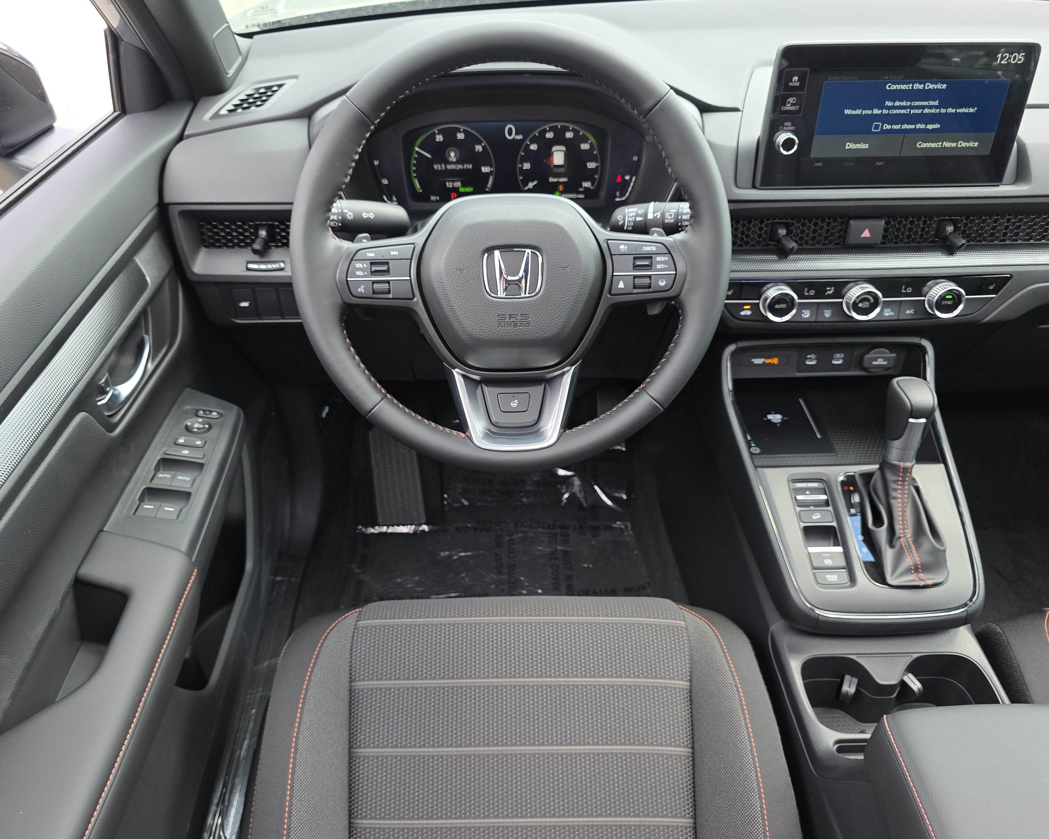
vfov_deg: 54.9
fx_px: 807
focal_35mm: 26
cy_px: 437
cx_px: 496
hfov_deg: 66.0
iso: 40
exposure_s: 1/180
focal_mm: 6.3
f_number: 1.7
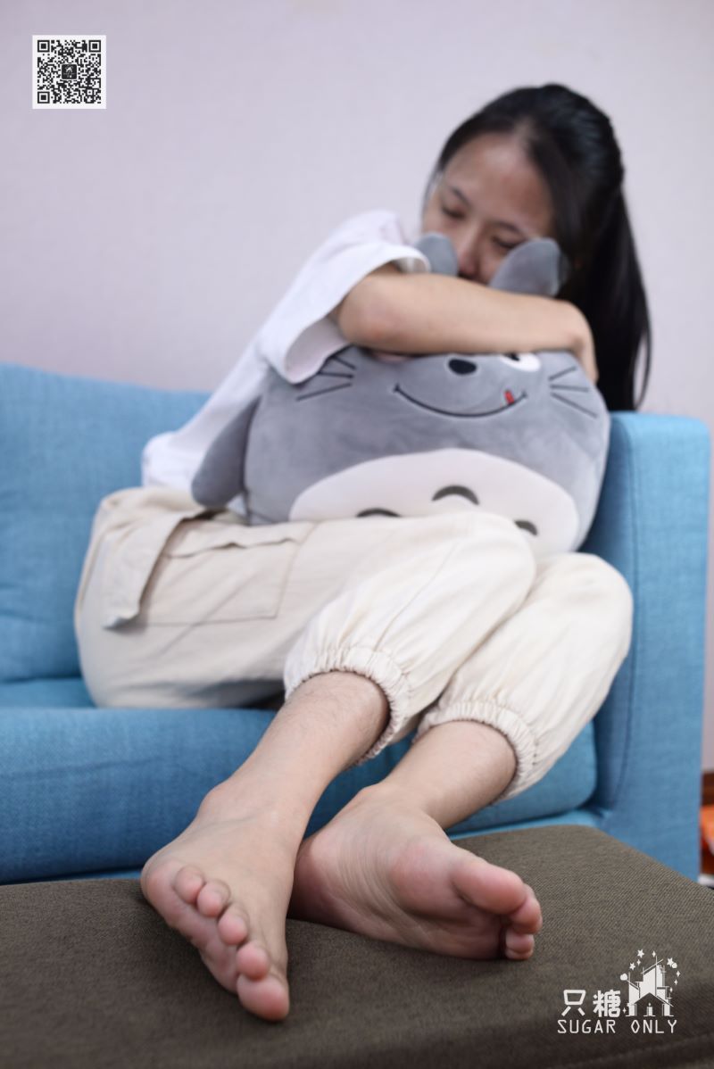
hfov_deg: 37.9
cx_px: 357
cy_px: 534
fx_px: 1040
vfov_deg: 54.4
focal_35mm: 35
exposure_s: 1/60
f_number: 5.6
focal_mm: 35
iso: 640
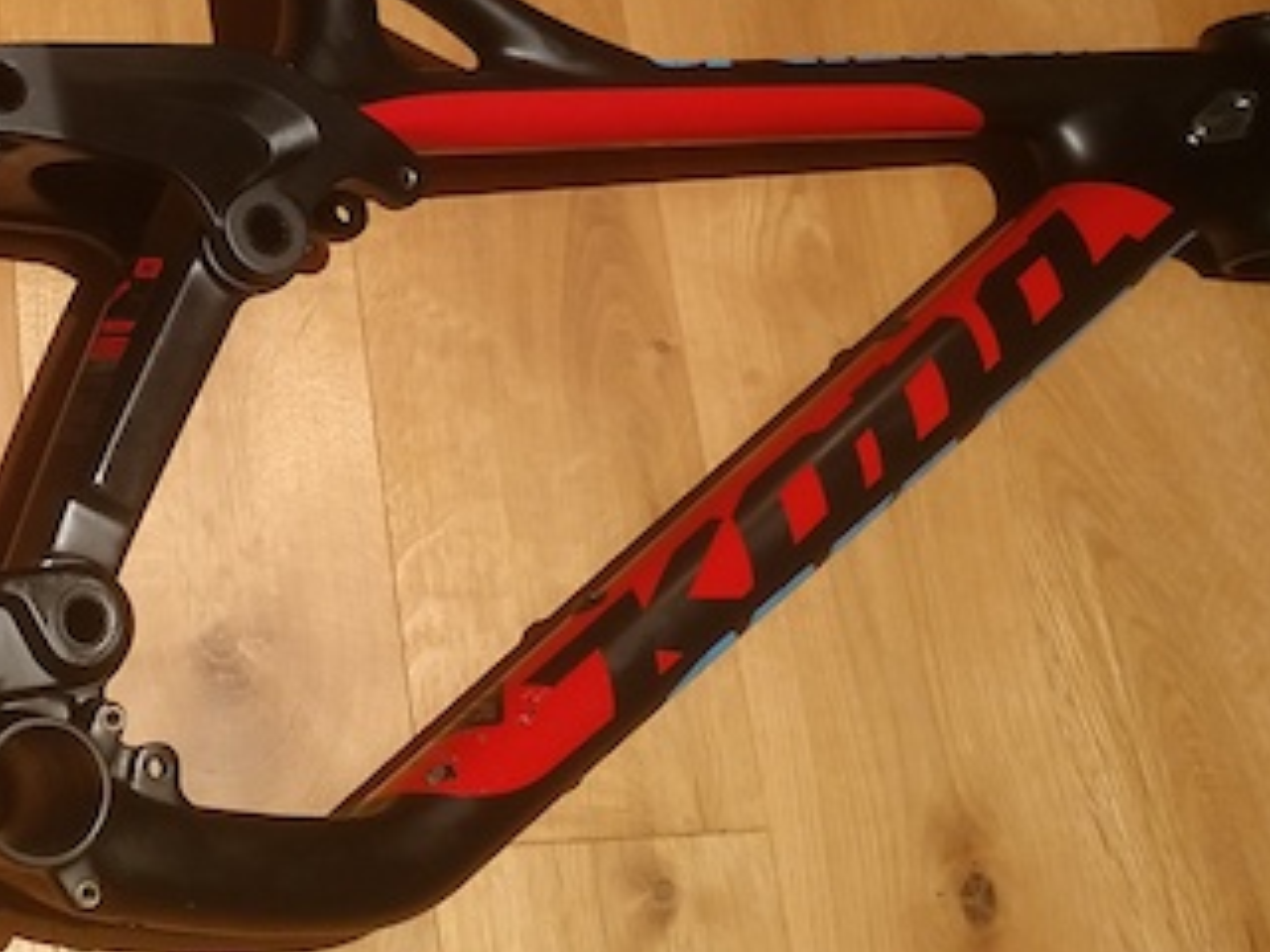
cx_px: 163
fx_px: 2201
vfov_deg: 24.0
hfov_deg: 30.9
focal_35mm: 60
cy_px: 178
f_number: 1.9
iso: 400
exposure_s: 1/25
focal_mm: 3.94
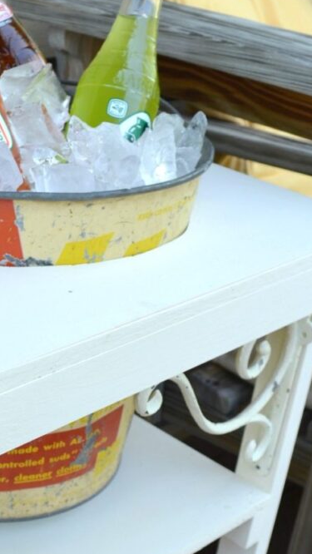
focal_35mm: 64
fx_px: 941
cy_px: 430
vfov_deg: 32.1
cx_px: 2
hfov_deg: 18.4
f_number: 5.6
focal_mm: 18
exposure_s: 1/125
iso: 250
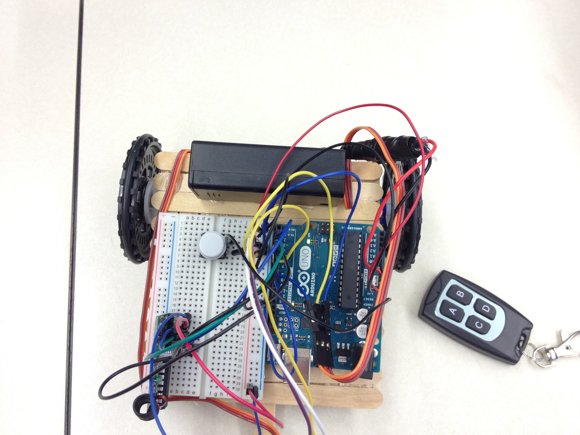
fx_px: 586
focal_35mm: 35
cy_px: 218
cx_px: 290
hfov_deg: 52.6
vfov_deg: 40.7
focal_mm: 4.28
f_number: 2.4
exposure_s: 1/20
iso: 50
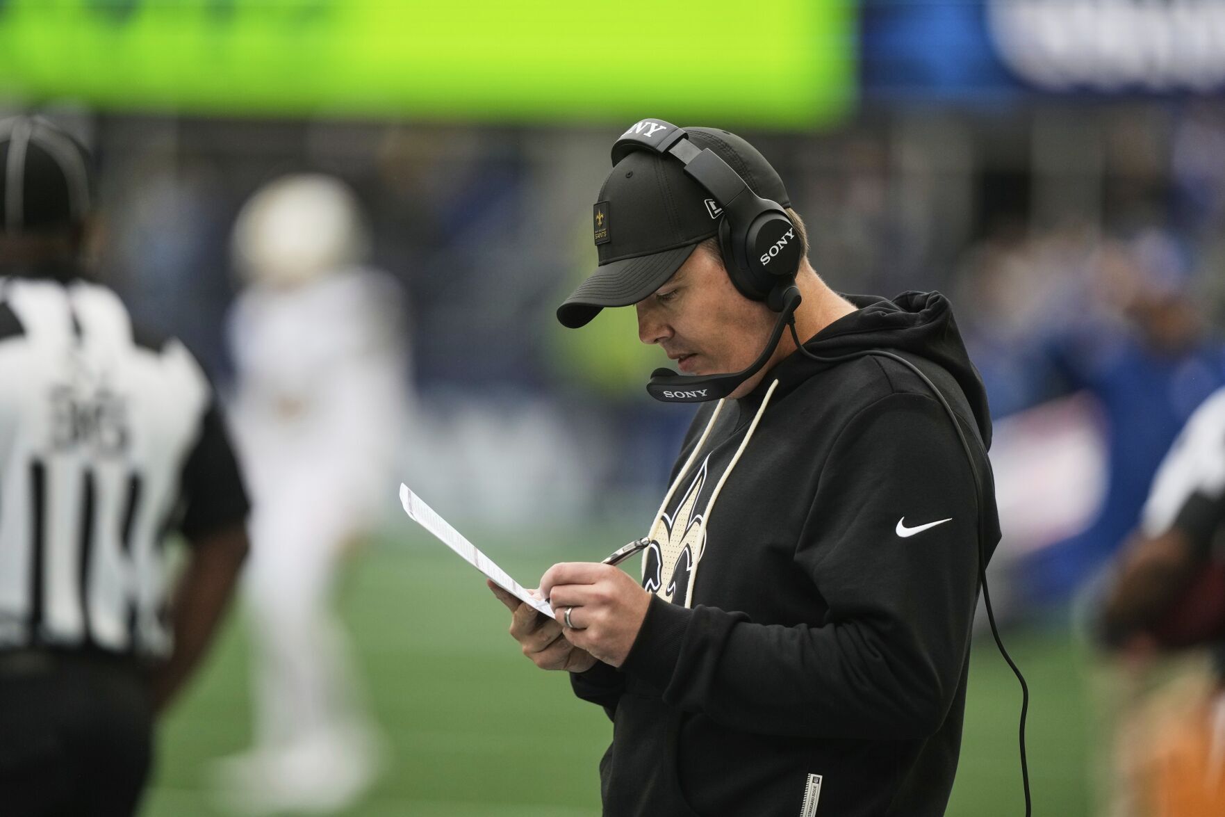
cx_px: 612
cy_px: 408
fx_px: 13609
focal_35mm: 400
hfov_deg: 5.2
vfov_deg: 3.4
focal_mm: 400
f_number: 2.8
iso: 800
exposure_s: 1/2500
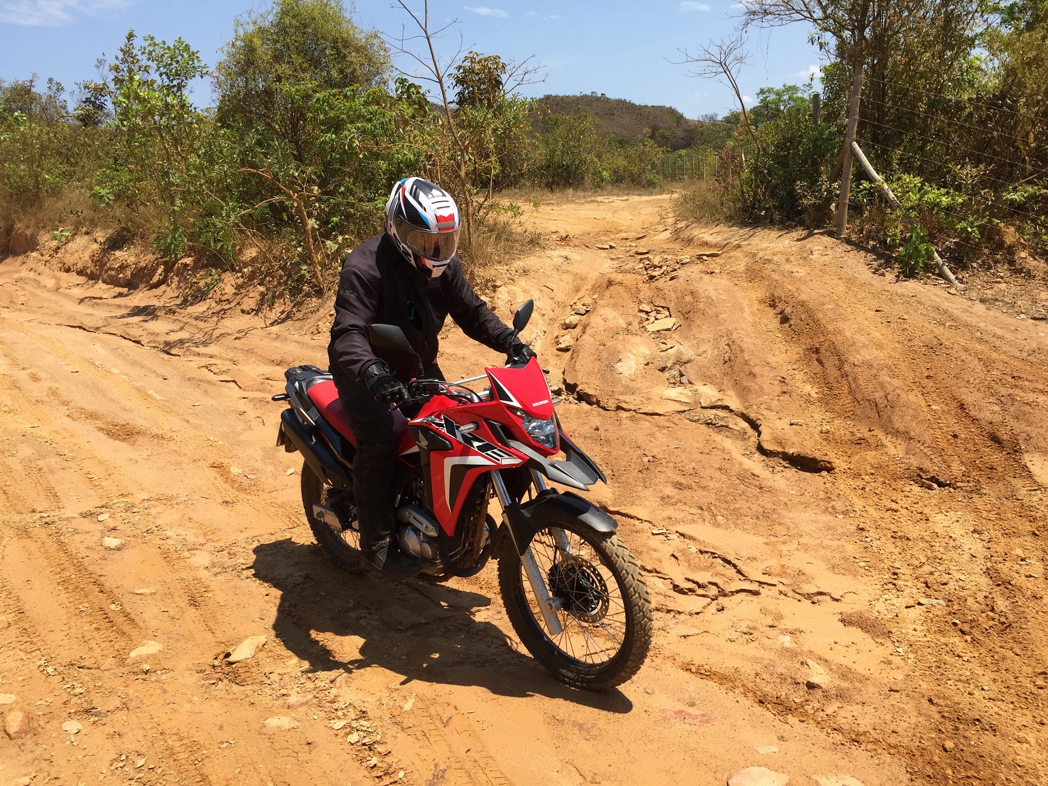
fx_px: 878
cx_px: 524
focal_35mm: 29
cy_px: 393
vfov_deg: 48.2
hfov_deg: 61.7
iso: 32
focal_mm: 4.15
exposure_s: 1/1721
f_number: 2.2
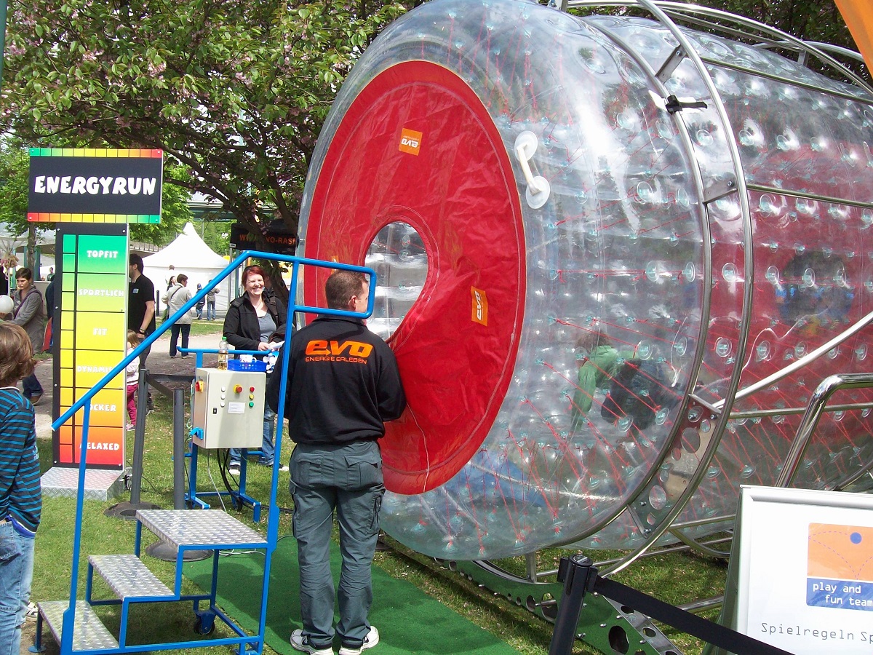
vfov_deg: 39.7
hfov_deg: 51.4
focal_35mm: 36
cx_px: 436
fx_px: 908
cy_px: 328
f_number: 4.8
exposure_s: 1/277
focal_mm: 6
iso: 80
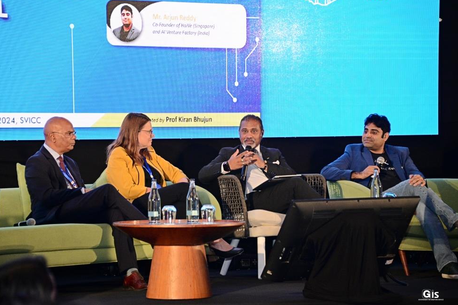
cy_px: 149
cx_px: 217
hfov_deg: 13.4
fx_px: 1945
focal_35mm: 153
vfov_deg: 9.0
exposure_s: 1/200
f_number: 5.6
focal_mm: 145
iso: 3200
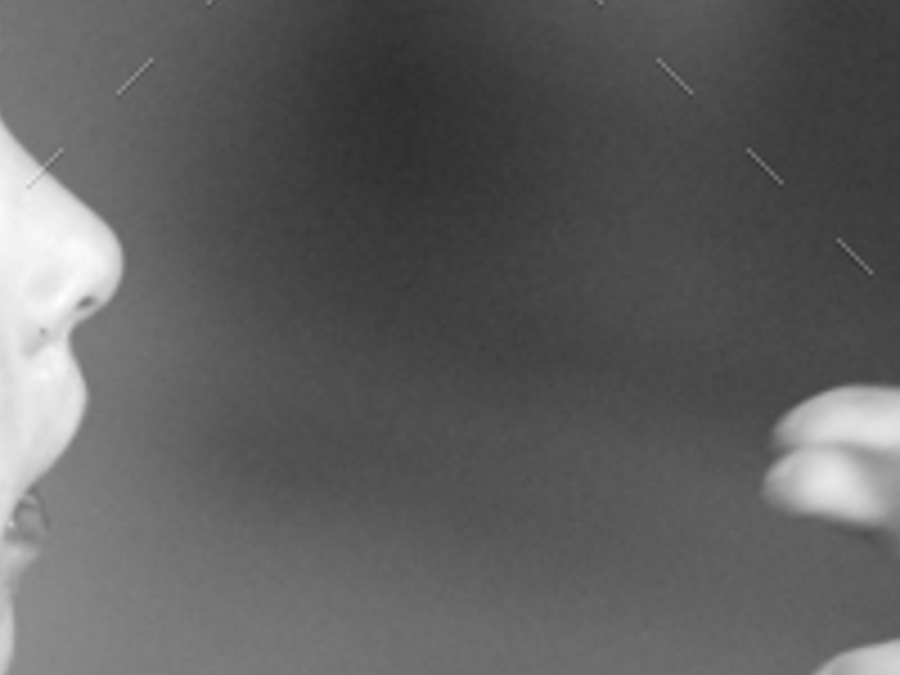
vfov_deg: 2.9
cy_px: 14
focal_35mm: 518
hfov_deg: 3.8
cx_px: 1058
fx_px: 13468
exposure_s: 1/125
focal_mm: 122
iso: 2000
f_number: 5
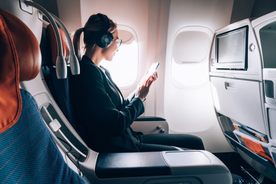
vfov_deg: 53.1
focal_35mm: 24
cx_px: 138
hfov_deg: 73.7
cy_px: 92
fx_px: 184
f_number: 5
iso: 125
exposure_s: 1/60
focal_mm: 24
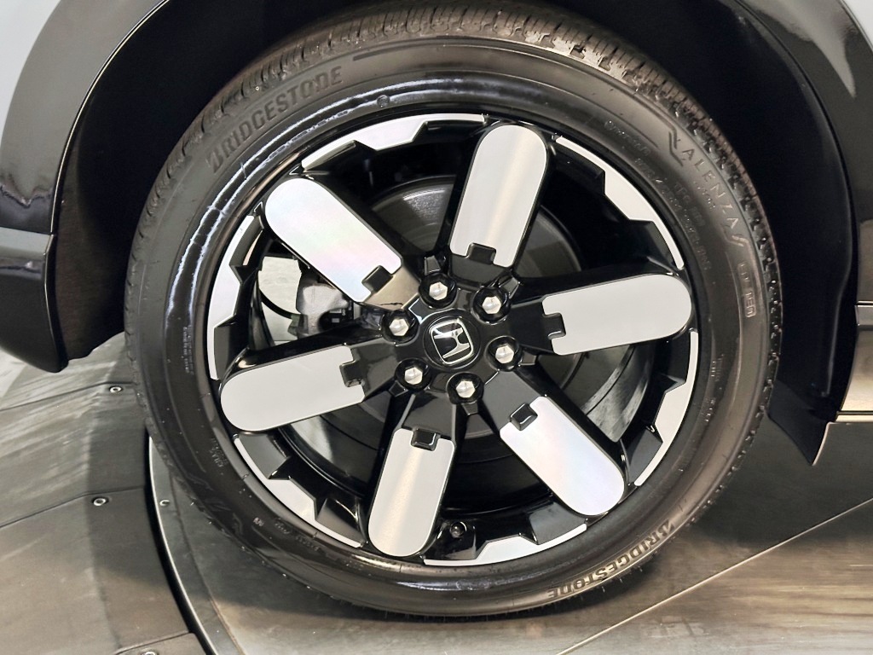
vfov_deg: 30.3
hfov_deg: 39.7
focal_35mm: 48
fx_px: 1211
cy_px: 328
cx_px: 436
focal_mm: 6.86
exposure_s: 1/30
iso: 500
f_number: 1.78
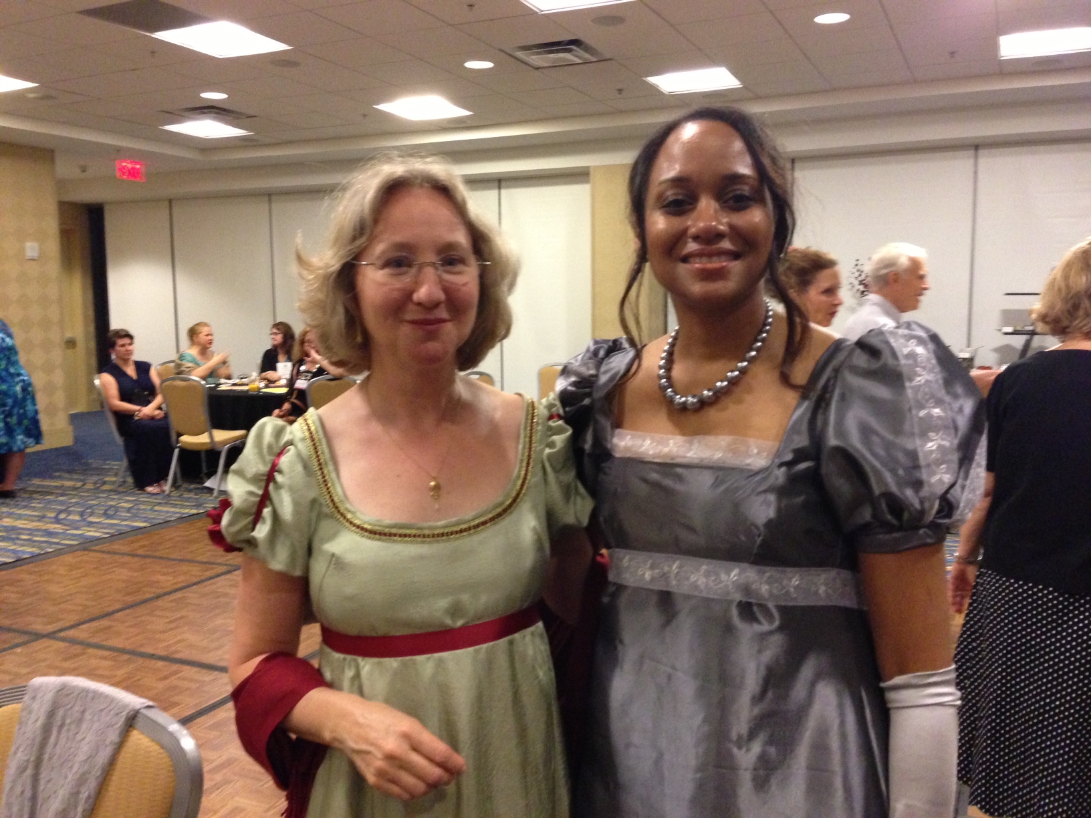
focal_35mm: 33
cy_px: 409
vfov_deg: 42.9
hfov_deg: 55.4
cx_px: 546
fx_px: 1040
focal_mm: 4.13
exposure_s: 1/15
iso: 500
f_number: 2.4
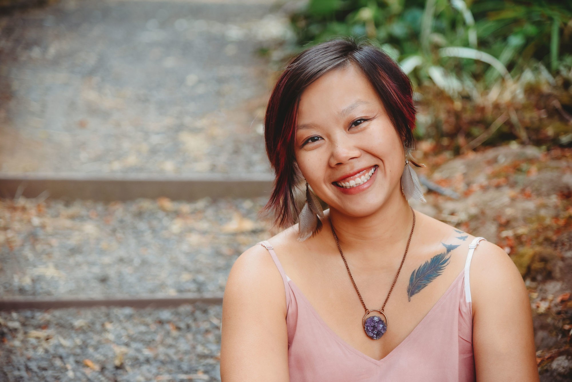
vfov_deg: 14.0
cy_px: 191
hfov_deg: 20.8
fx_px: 1558
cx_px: 286
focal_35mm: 98
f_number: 4
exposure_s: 1/250
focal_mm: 98
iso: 500
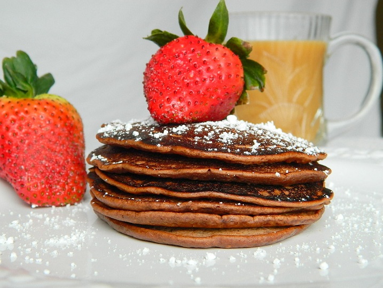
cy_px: 144
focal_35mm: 57
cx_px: 192
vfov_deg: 25.7
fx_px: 631
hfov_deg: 33.8
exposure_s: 1/50
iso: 100
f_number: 3.8
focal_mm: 10.2
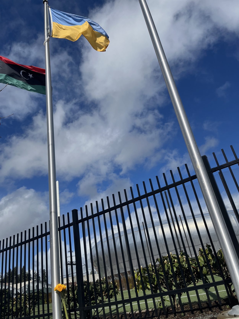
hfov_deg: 53.1
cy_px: 160
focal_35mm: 26
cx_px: 120
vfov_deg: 67.3
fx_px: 239
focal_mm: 5.1
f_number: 1.6
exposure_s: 1/6897
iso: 50
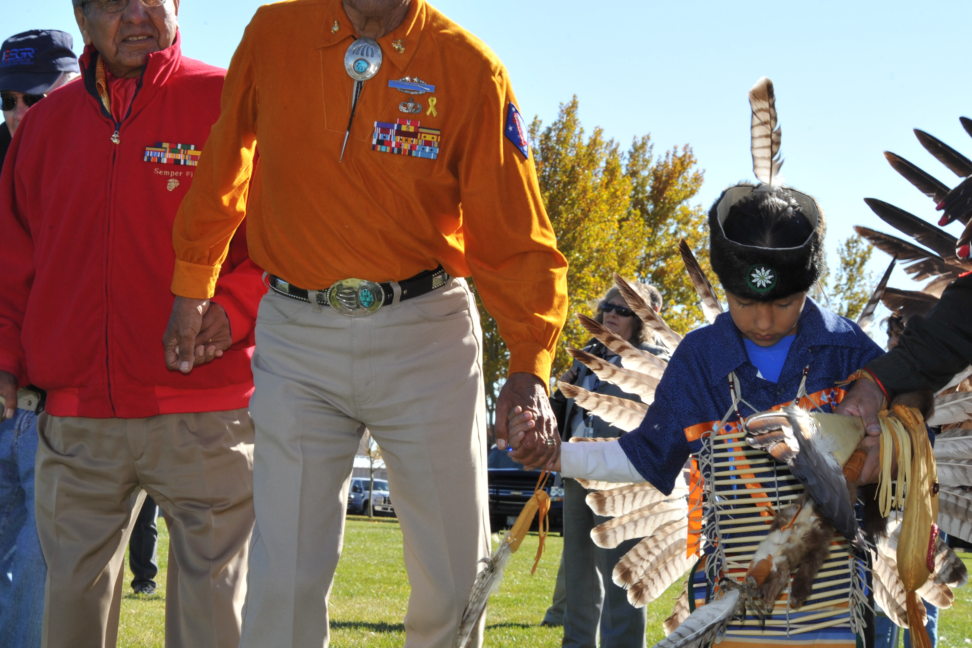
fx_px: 3105
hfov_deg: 17.8
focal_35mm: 115
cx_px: 408
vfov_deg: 11.9
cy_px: 303
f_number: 18
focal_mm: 80
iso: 400
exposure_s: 1/125
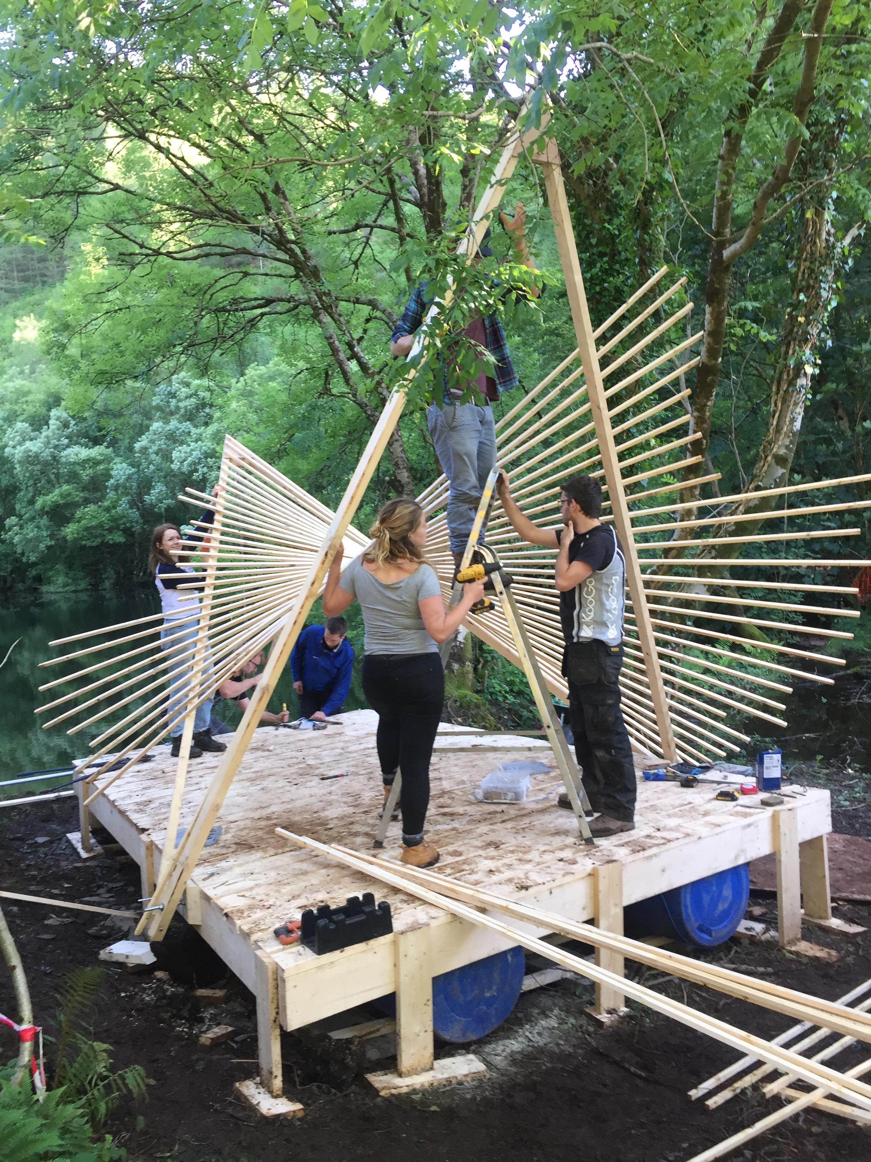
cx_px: 436
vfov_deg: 61.7
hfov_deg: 48.2
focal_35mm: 29
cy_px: 581
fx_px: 973
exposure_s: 1/33
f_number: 2.2
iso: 32
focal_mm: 4.15
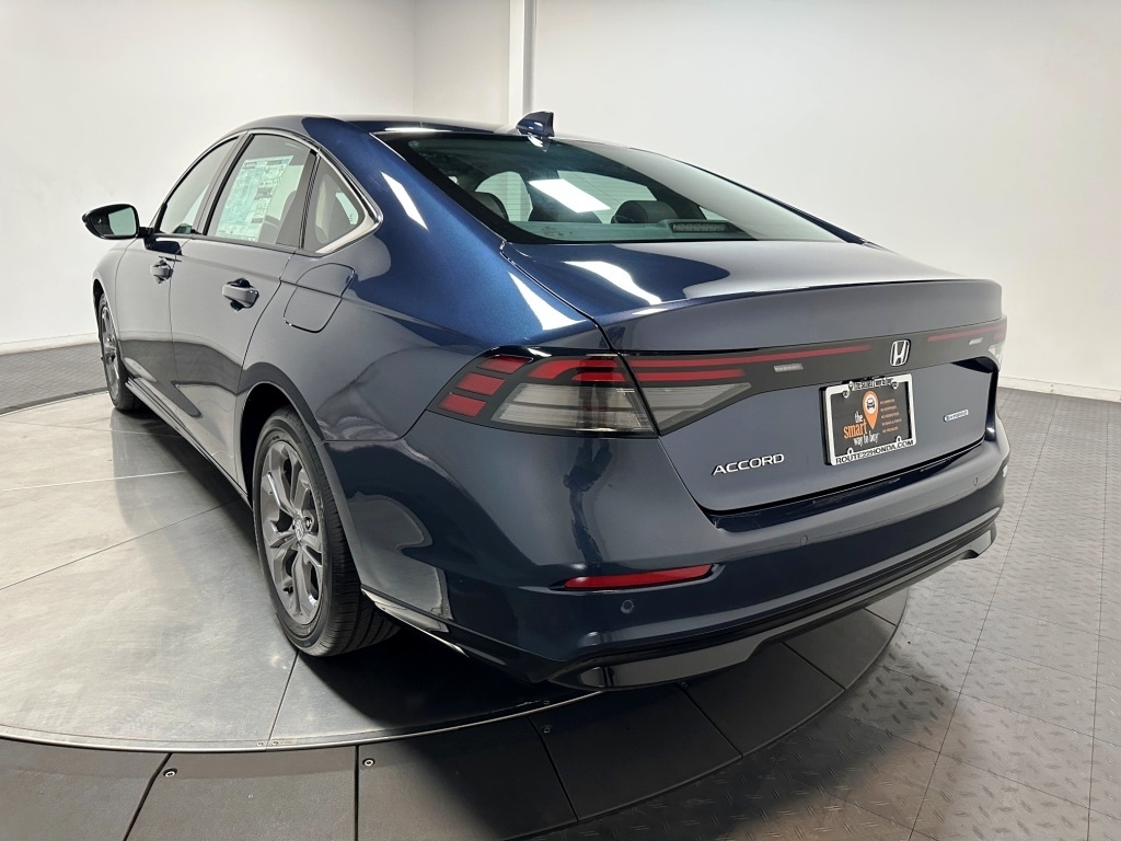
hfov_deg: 71.6
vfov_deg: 56.8
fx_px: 777
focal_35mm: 24
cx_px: 560
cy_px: 420
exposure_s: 1/60
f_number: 1.78
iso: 400
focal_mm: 6.86
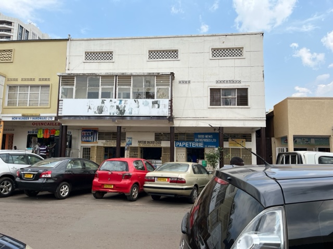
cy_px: 124
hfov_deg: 67.3
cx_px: 166
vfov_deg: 53.1
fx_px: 250
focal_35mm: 26
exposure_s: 1/1580
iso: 50
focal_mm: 5.1
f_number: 1.6
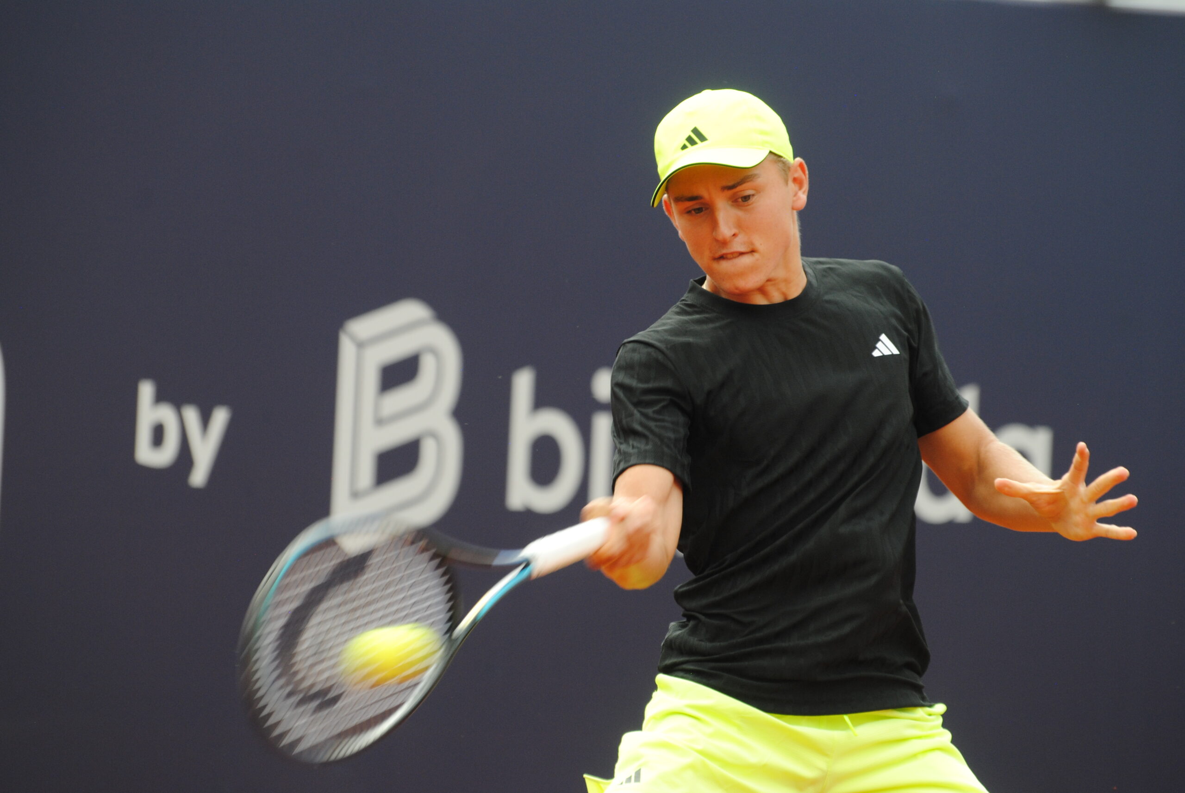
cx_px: 592
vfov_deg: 5.1
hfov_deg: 7.6
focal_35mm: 270
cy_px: 396
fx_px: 8899
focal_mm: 180
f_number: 5
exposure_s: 1/500
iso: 320
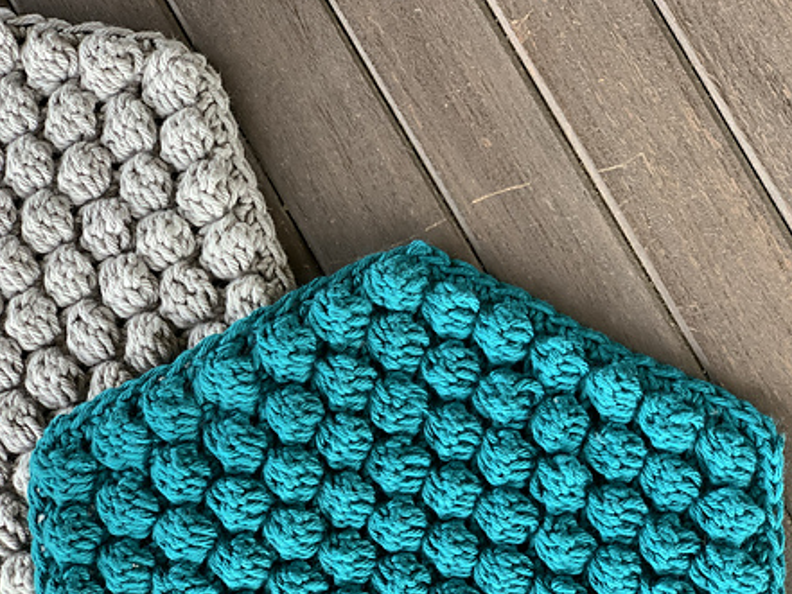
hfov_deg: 32.7
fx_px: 1350
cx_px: 409
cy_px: 328
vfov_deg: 24.8
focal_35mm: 59
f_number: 2.4
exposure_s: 1/84
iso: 125
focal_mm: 6
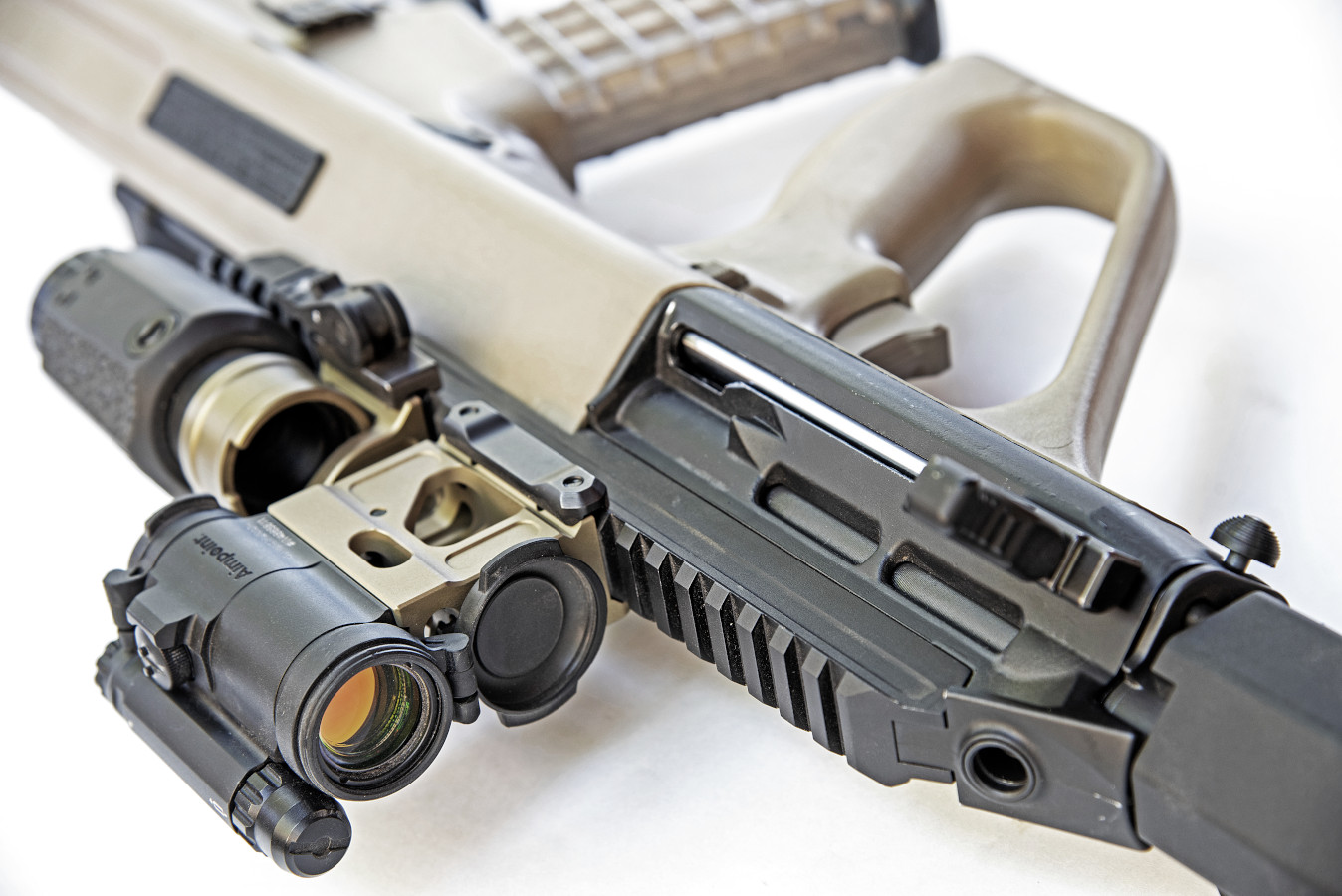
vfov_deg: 15.9
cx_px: 671
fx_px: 3207
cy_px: 448
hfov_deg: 23.6
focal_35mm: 86
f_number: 7.1
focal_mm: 86
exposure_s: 1/6
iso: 400
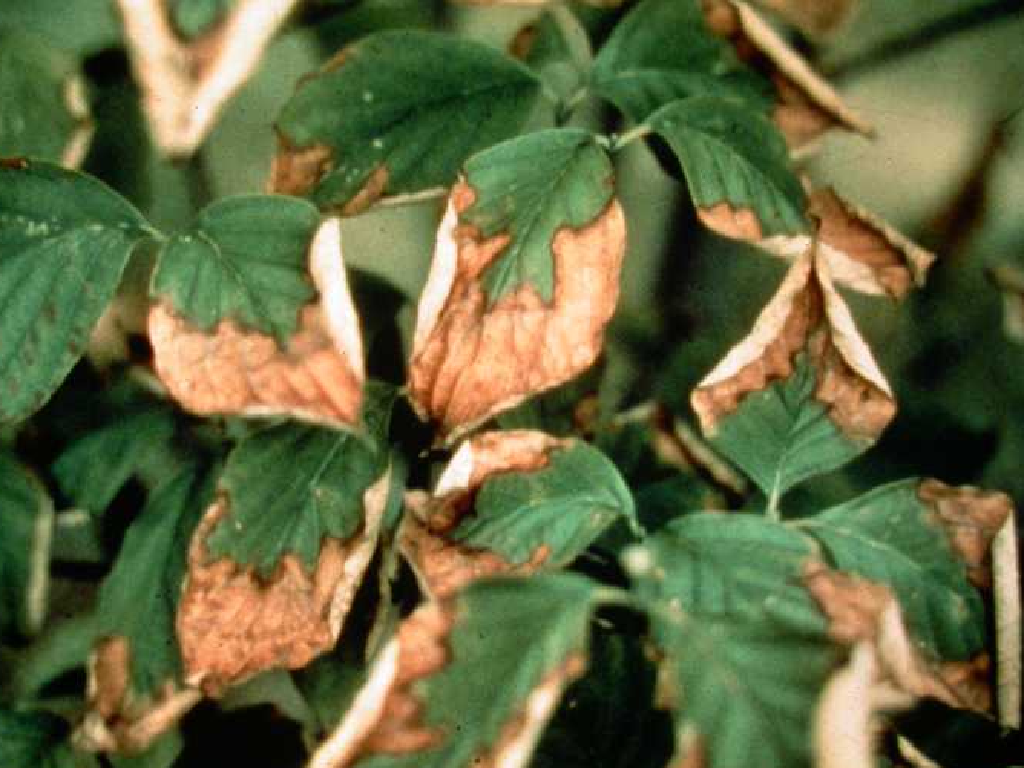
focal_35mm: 91
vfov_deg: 16.2
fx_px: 2692
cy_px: 385
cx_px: 517
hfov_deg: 21.5
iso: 100
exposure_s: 1/104
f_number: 5.5
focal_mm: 15.8
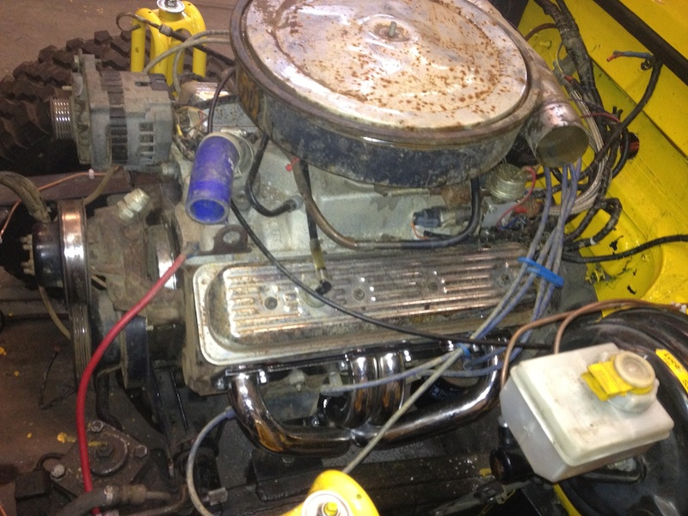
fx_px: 696
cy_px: 258
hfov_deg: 52.6
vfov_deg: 40.7
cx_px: 344
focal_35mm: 35
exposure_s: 1/16
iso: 250
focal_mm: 4.28
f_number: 2.4
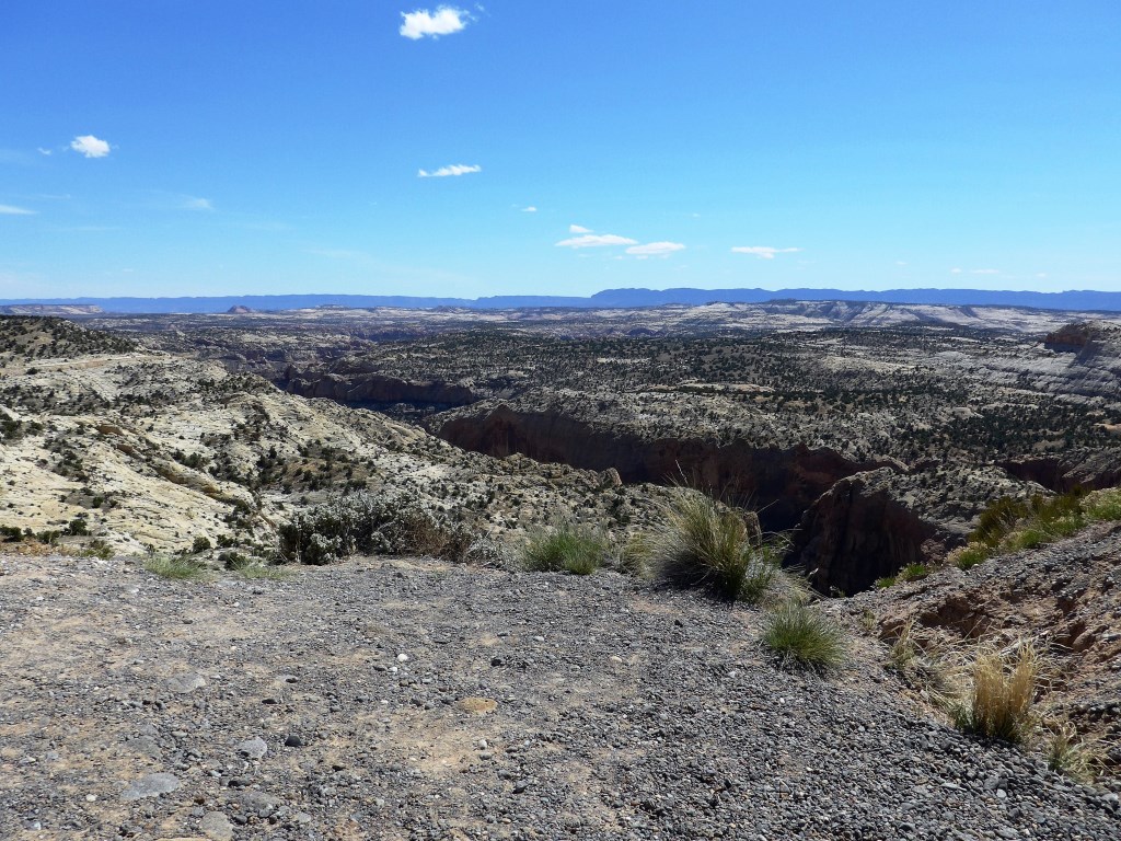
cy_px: 420
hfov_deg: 61.7
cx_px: 560
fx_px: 939
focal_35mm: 29
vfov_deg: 48.2
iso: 80
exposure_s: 1/1600
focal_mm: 6
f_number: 3.2
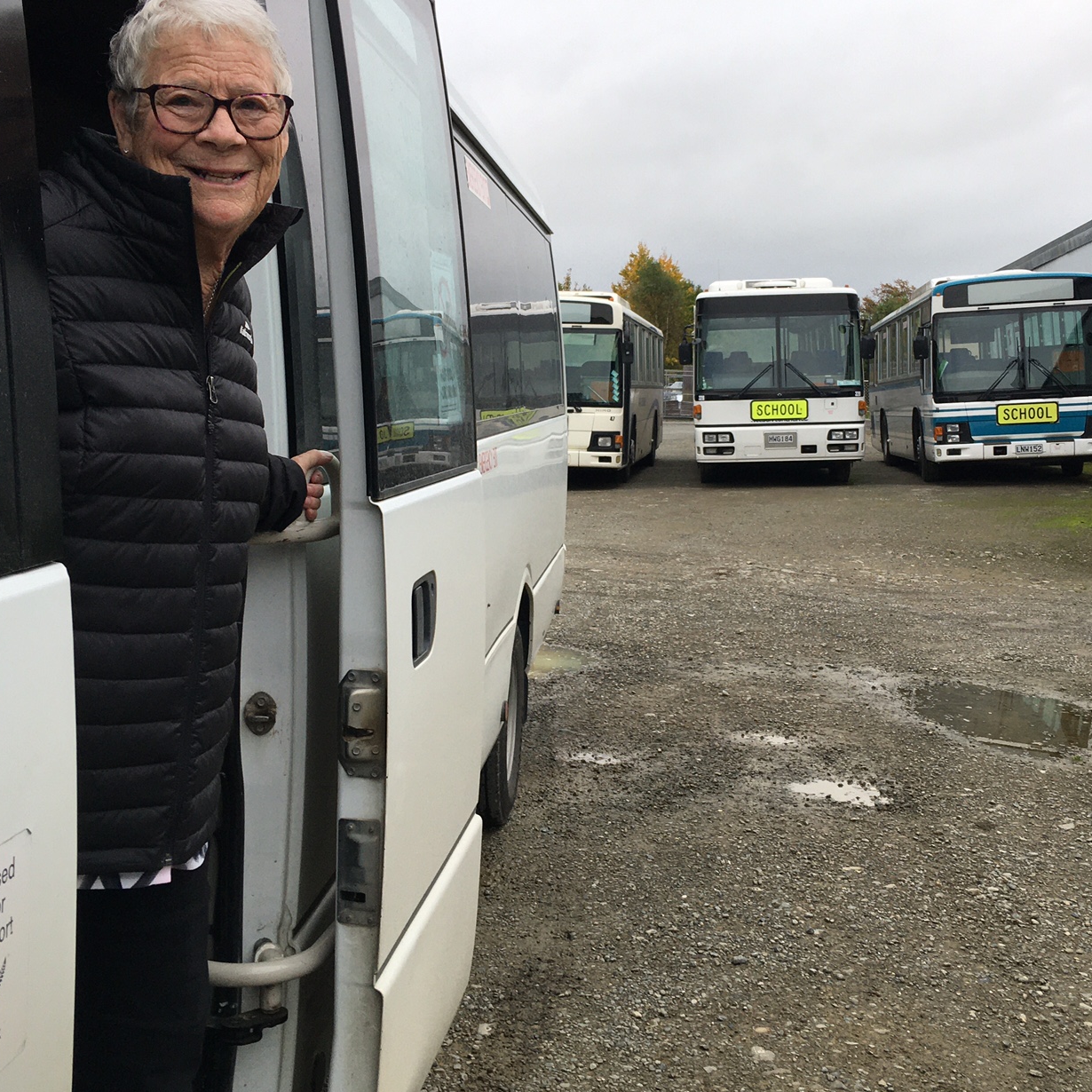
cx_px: 571
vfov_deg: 39.9
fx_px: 1499
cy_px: 472
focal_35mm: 42
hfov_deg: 40.0
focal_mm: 4.15
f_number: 2.2
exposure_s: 1/100
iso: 32
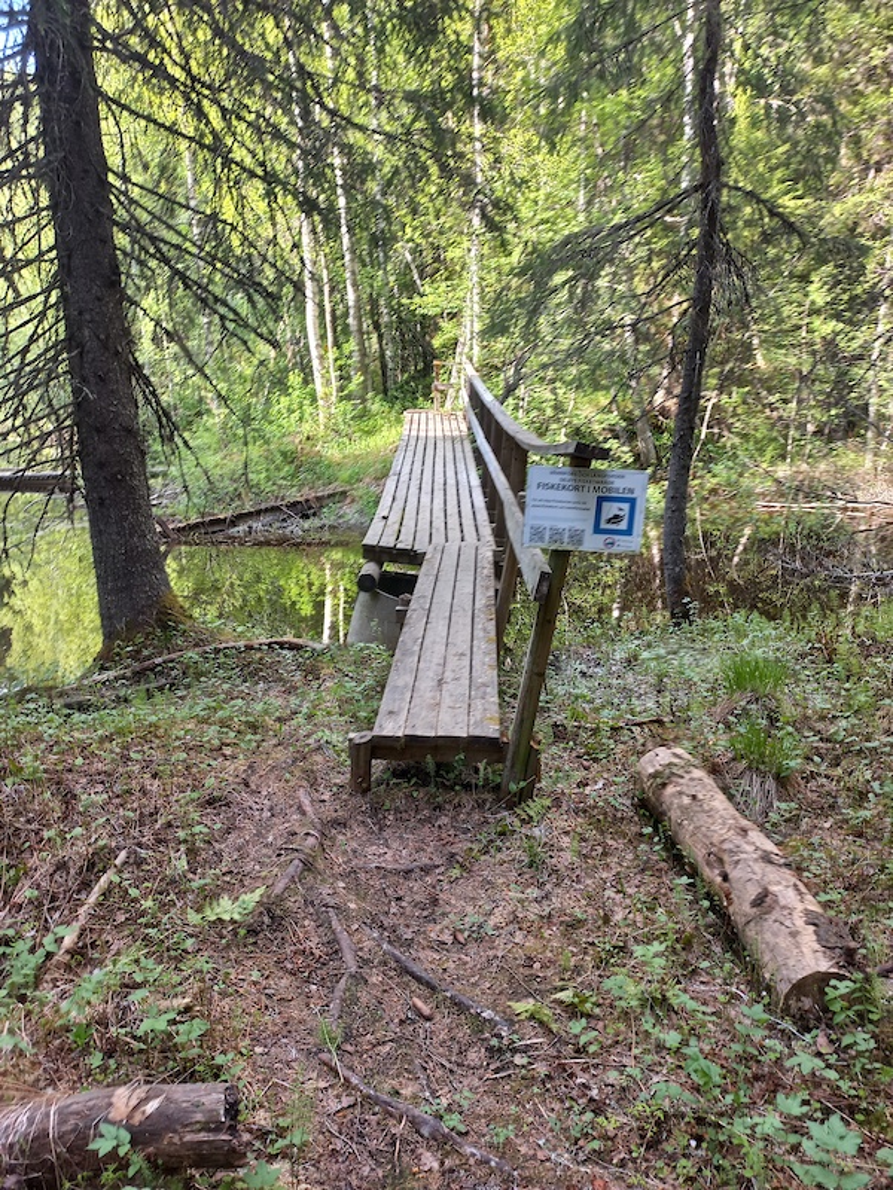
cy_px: 595
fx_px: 860
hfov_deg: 54.9
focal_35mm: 25
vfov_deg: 69.4
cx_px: 446
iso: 40
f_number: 1.8
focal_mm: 4.6
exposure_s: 1/50
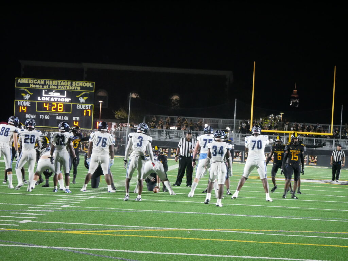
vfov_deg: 11.4
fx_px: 1308
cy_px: 130
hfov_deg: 15.2
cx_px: 174
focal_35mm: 130
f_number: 4.8
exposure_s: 1/100
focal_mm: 65
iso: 3200
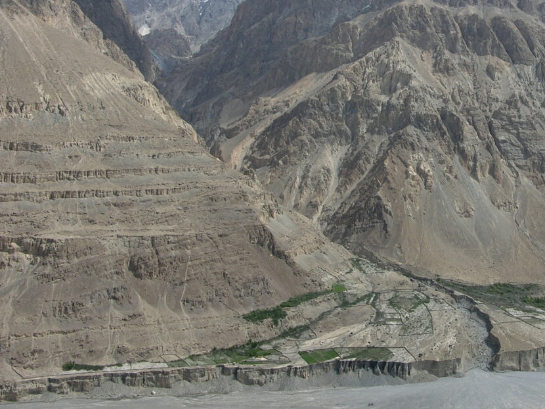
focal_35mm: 54
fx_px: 850
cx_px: 415
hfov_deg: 34.7
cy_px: 116
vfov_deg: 26.8
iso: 50
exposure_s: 1/154
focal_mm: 8.9
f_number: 8
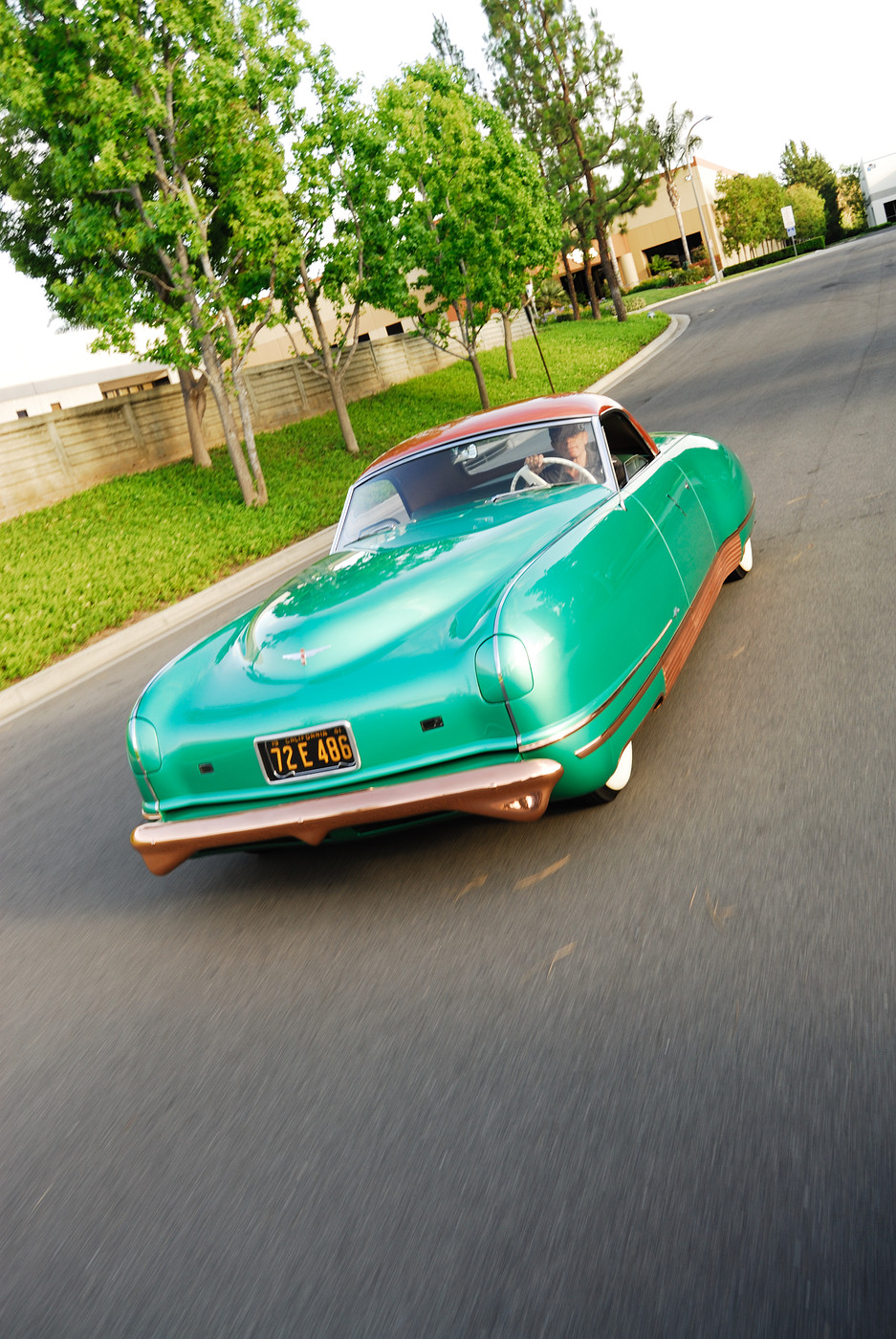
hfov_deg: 40.1
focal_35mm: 33
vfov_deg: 57.2
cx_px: 448
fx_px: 1229
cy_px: 670
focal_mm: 22
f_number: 5.6
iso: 100
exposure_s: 1/60
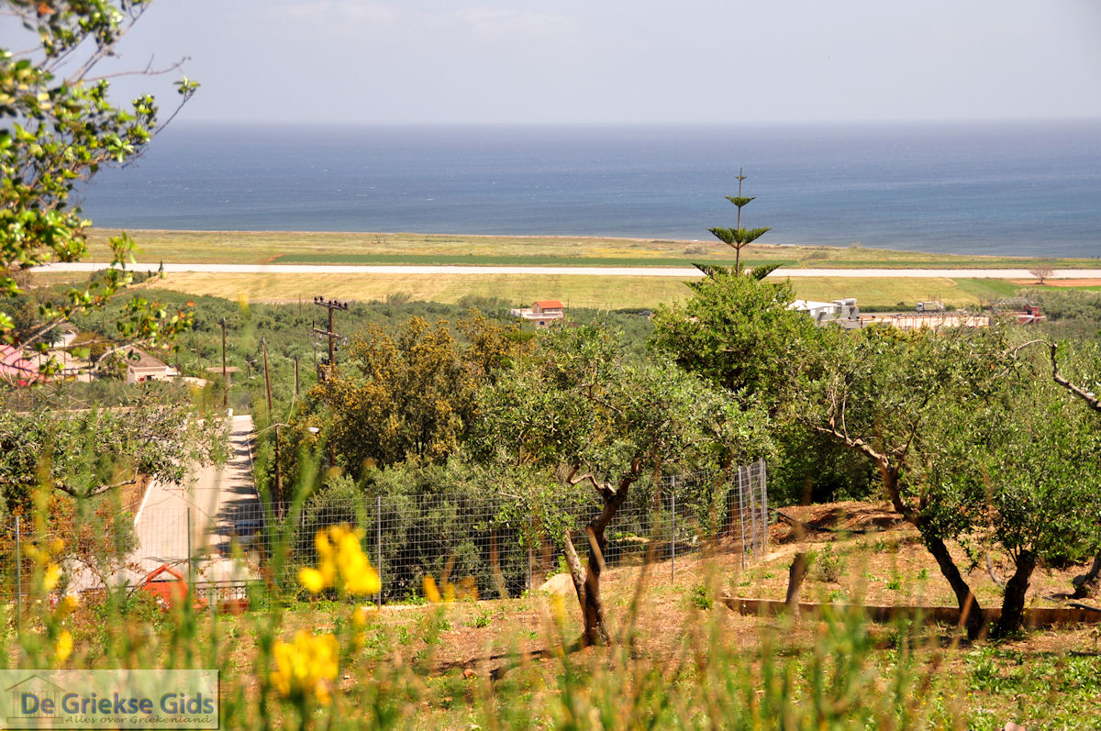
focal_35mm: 63
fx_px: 1924
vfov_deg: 21.5
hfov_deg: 31.9
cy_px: 366
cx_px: 550
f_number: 5
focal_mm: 42
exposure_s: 1/1250
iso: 200
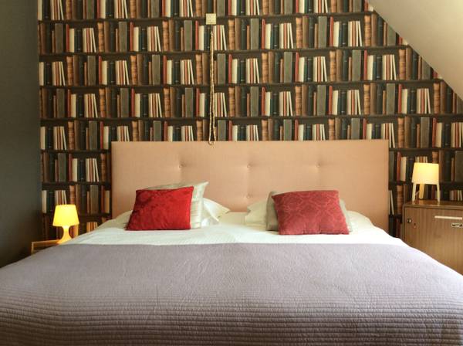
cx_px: 232
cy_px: 173
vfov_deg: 44.0
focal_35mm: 32
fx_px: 427
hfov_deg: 56.9
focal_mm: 3.3
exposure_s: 1/33
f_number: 2.4
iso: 32
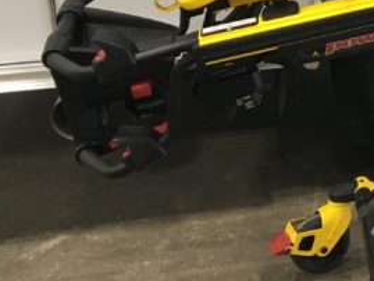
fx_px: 1048
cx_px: 528
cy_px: -26
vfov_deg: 14.9
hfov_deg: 18.4
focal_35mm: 97
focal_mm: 4.15
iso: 40
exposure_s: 1/30
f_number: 2.2
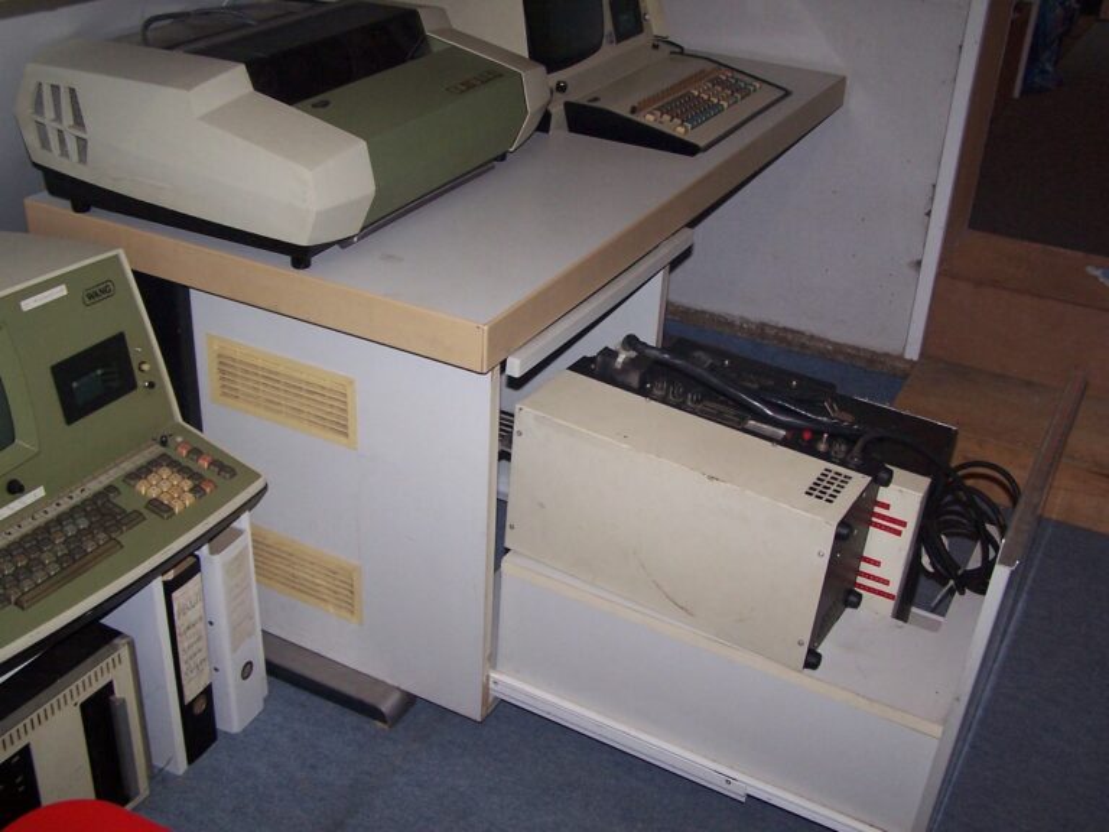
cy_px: 416
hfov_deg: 46.8
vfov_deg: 36.0
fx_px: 1281
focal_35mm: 40
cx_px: 554
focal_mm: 6.7
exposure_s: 1/60
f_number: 2.8
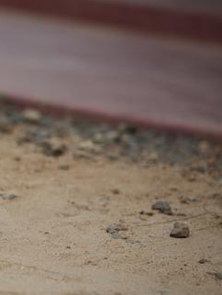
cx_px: -89
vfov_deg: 6.1
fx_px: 2767
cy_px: 112
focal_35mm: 324
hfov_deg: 4.6
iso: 100
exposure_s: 1/1000
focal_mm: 155
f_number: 2.8
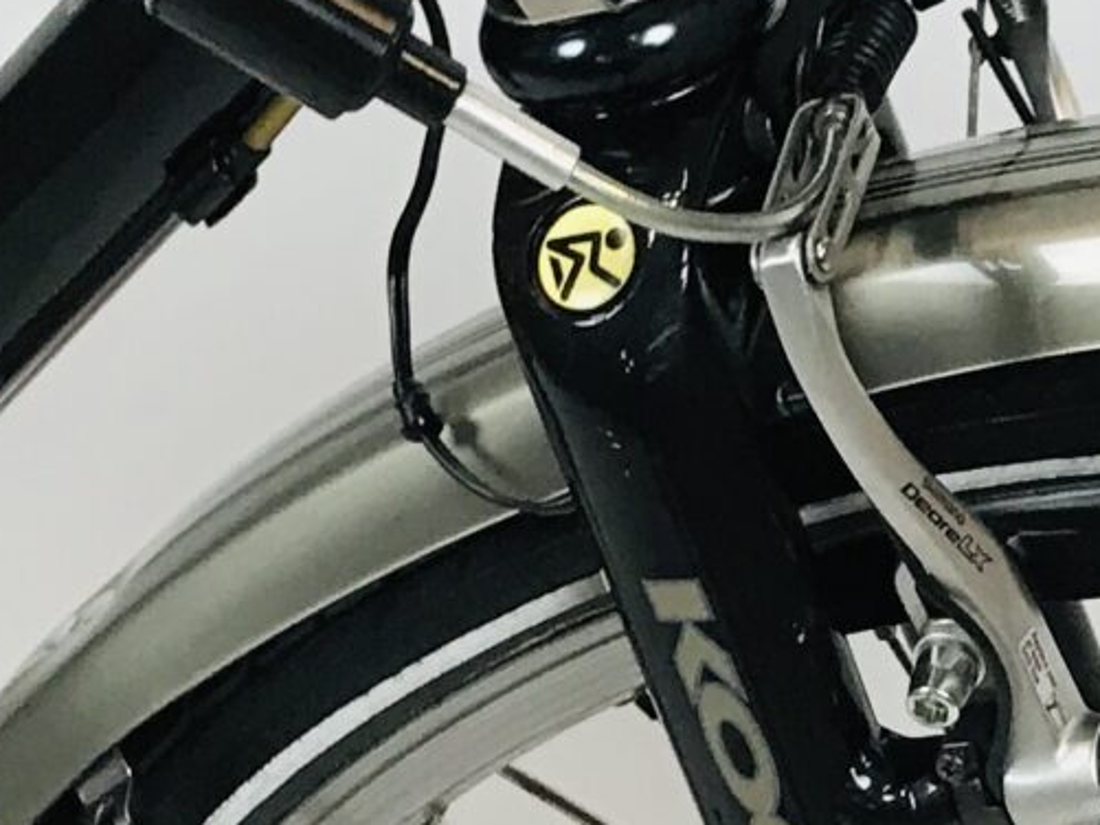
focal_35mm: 143
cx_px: 1161
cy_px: 952
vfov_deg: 10.2
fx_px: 4545
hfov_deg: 13.6
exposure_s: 1/33
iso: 32
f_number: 1.8
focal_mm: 3.99
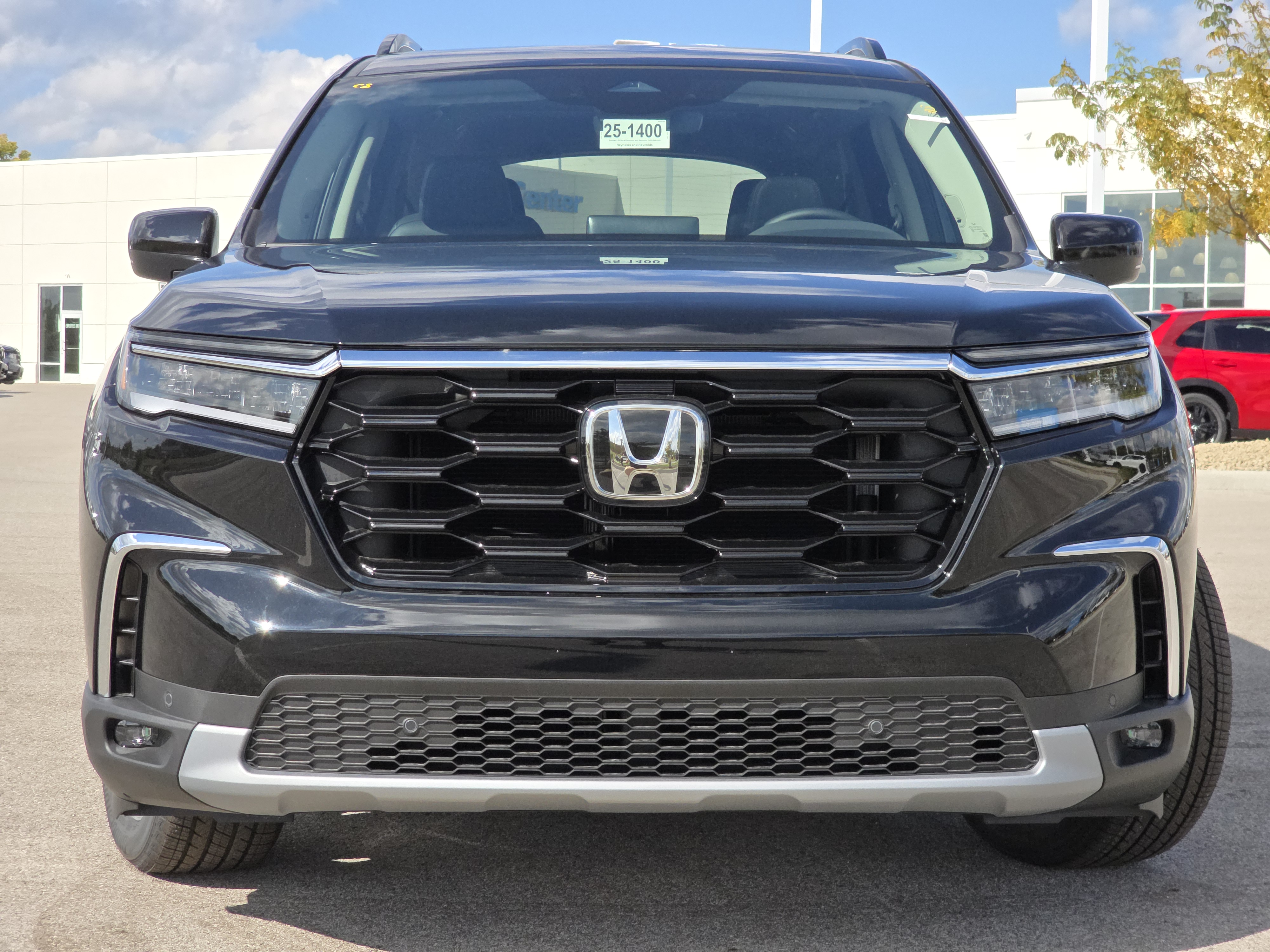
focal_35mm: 69
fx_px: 2531
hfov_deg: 28.2
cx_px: 635
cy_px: 476
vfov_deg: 21.3
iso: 50
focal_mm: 7.9
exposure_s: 1/1824
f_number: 2.4
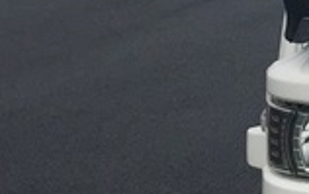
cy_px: -278
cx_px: 657
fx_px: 1677
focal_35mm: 199
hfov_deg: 9.7
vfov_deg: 6.3
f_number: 2.2
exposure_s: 1/1412
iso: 32
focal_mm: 4.15
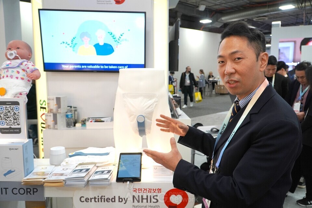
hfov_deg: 61.9
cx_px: 156
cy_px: 104
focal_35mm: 30
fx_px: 260
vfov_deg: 43.6
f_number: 4
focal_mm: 20
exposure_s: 1/160
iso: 800
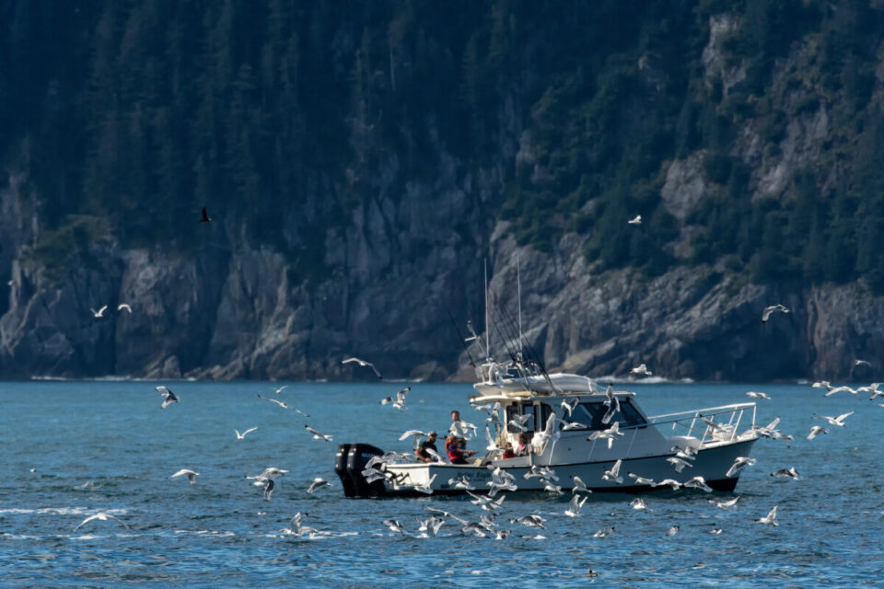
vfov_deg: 1.5
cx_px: 442
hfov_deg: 2.3
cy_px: 294
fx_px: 22098
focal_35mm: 900
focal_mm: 600
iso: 640
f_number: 11
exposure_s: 1/1600
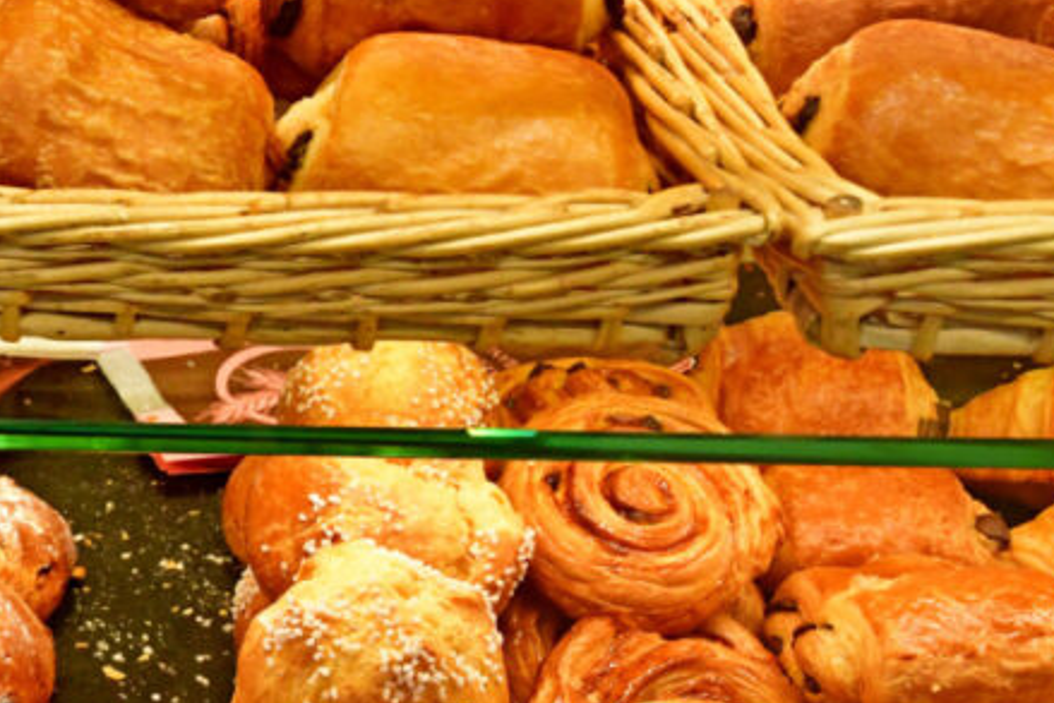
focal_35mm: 91
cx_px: -158
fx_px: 2665
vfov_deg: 15.0
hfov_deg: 21.1
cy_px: 517
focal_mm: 26
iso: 2500
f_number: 7.1
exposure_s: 1/200
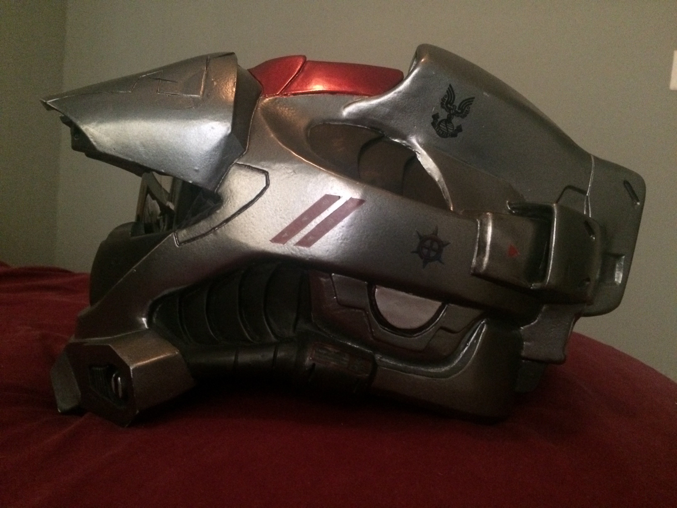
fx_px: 567
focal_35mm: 29
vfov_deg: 48.2
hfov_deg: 61.7
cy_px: 254
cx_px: 338
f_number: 2.2
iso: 500
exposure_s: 1/15
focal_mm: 4.15
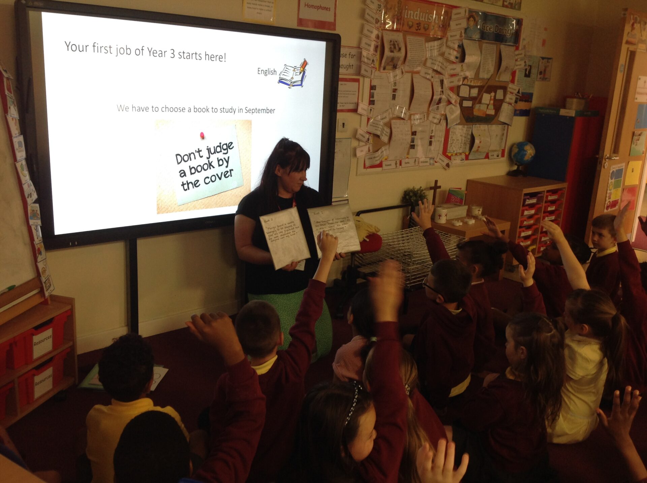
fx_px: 653
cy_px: 242
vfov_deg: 40.6
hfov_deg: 52.7
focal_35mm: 35
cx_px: 324
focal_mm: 4.28
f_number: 2.4
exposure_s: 1/15
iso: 80
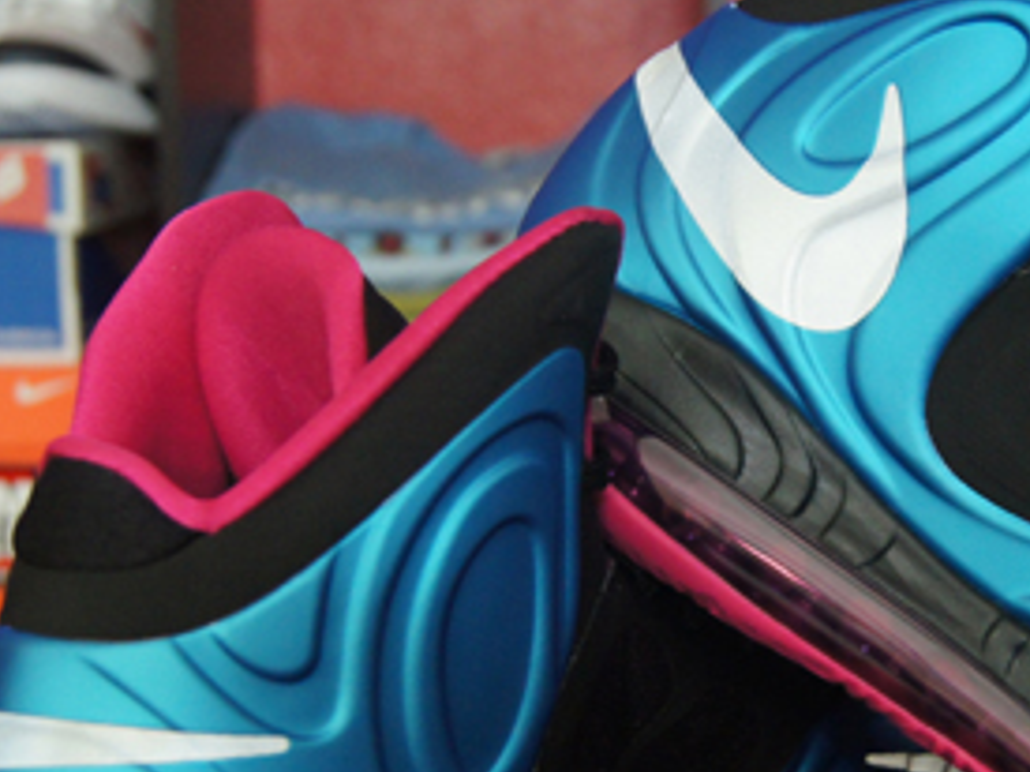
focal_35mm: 79
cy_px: 545
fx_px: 2350
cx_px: 839
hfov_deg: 24.3
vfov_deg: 18.6
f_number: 4
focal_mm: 26
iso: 1600
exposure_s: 1/40
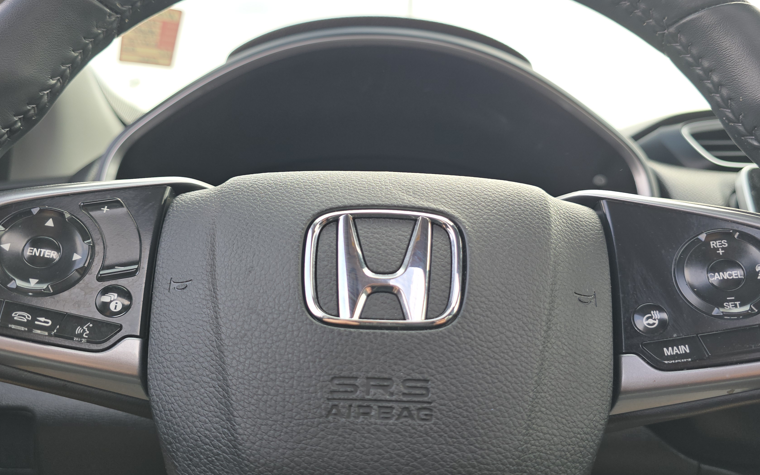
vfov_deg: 43.1
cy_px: 230
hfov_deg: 64.6
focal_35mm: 29
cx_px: 373
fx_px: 601
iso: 16
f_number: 1.7
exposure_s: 1/180
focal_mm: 6.3
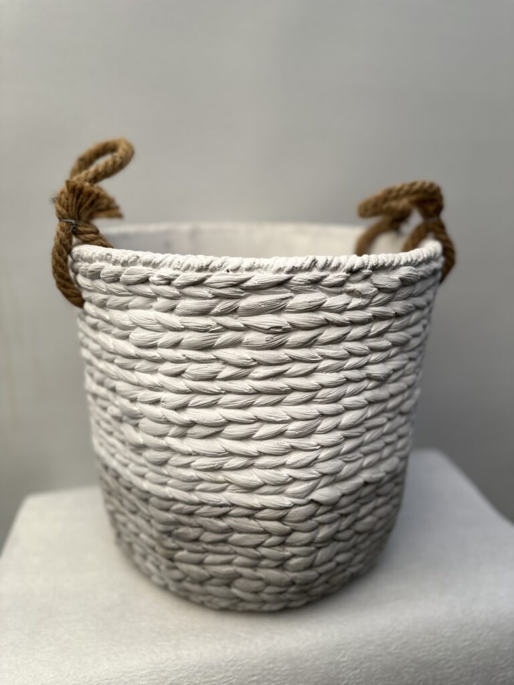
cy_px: 342
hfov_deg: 56.8
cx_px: 257
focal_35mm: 24
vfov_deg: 71.6
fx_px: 475
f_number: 1.78
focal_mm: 6.86
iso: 125
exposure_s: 1/121
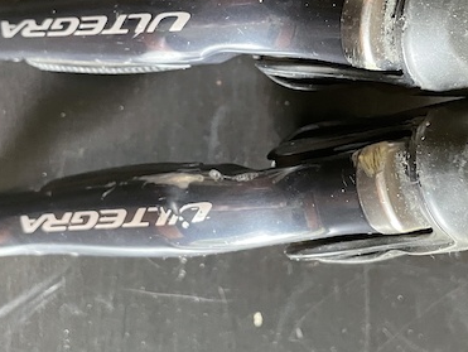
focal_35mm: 56
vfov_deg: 25.9
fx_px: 758
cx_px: 218
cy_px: 96
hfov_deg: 34.3
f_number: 1.6
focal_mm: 4.2
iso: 640
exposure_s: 1/30
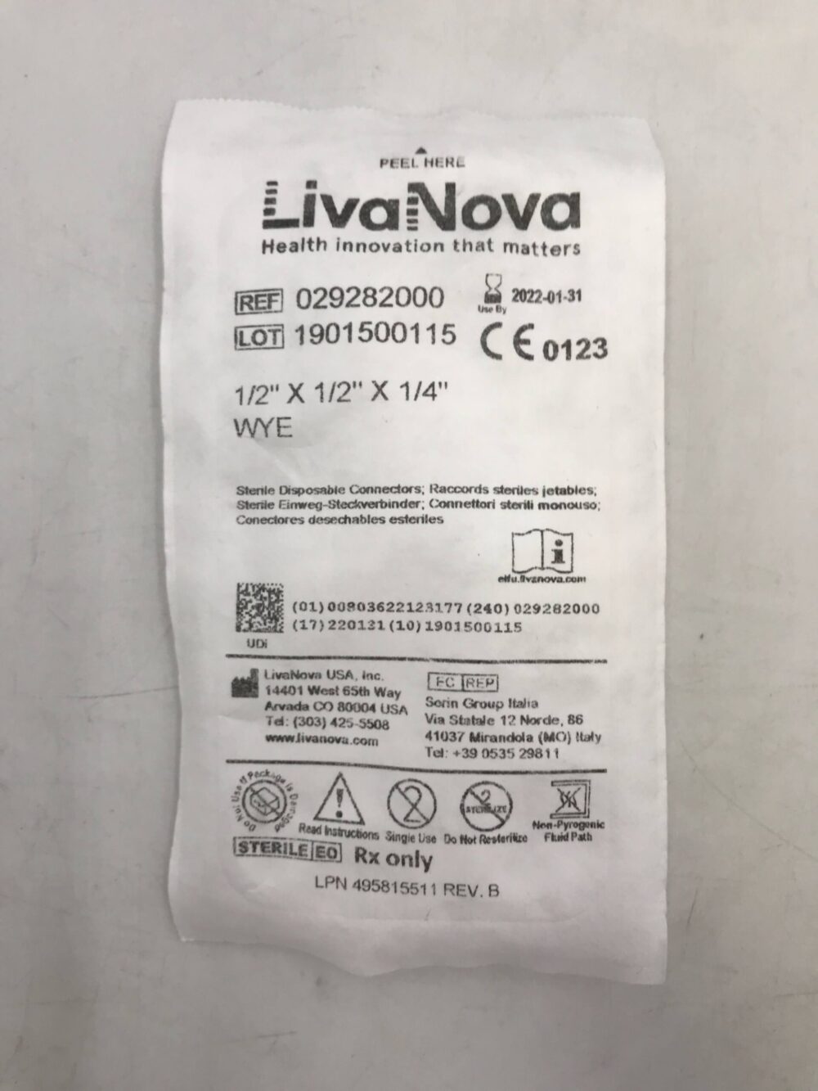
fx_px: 882
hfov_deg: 49.8
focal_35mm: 28
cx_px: 409
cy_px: 546
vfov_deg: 63.4
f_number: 1.8
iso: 25
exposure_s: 1/60
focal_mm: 3.99
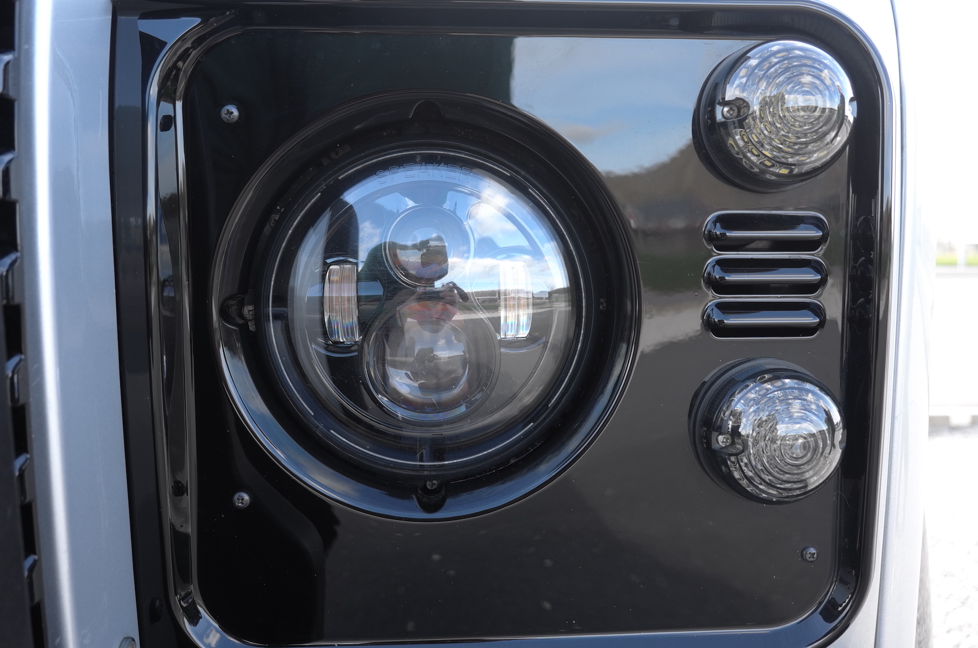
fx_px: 786
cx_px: 489
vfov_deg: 44.8
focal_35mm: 29
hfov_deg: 63.8
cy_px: 324
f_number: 4
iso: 100
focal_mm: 19.1
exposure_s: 1/60
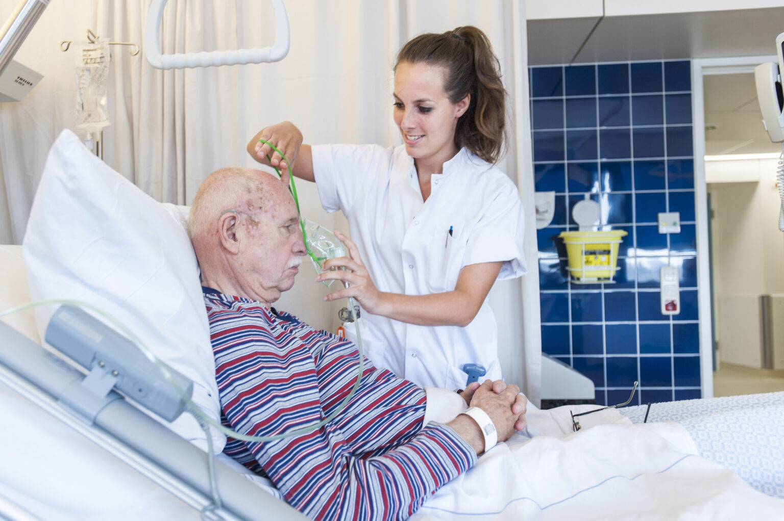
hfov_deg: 62.0
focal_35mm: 30
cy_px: 260
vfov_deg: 43.6
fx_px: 653
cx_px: 392
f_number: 3.5
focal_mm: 30
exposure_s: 1/60
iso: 250
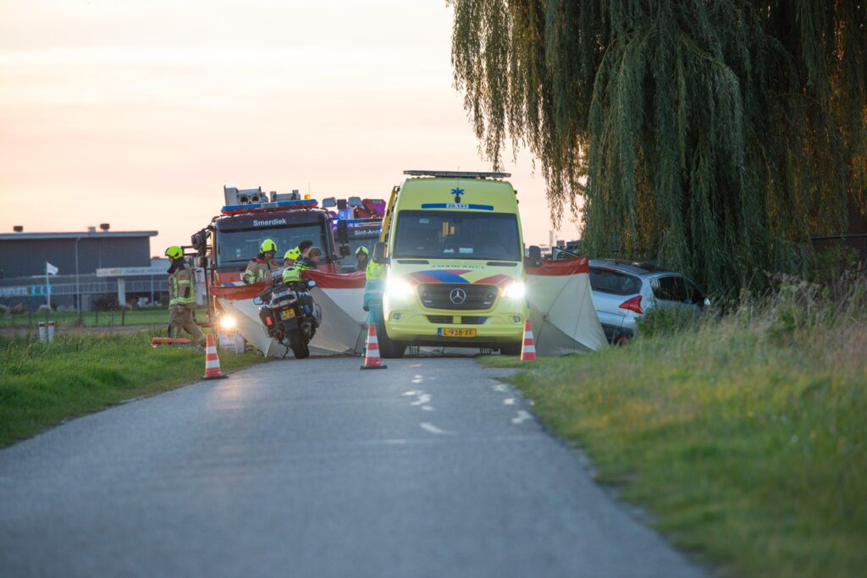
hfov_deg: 11.4
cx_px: 434
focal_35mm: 180
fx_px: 4335
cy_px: 289
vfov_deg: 7.6
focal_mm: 180
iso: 640
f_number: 5
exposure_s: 1/320
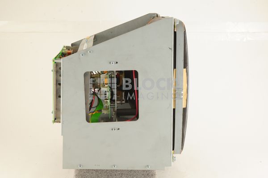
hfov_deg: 39.6
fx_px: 372
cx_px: 134
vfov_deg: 26.9
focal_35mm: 50
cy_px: 89
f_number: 13
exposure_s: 1/125
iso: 1600
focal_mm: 50
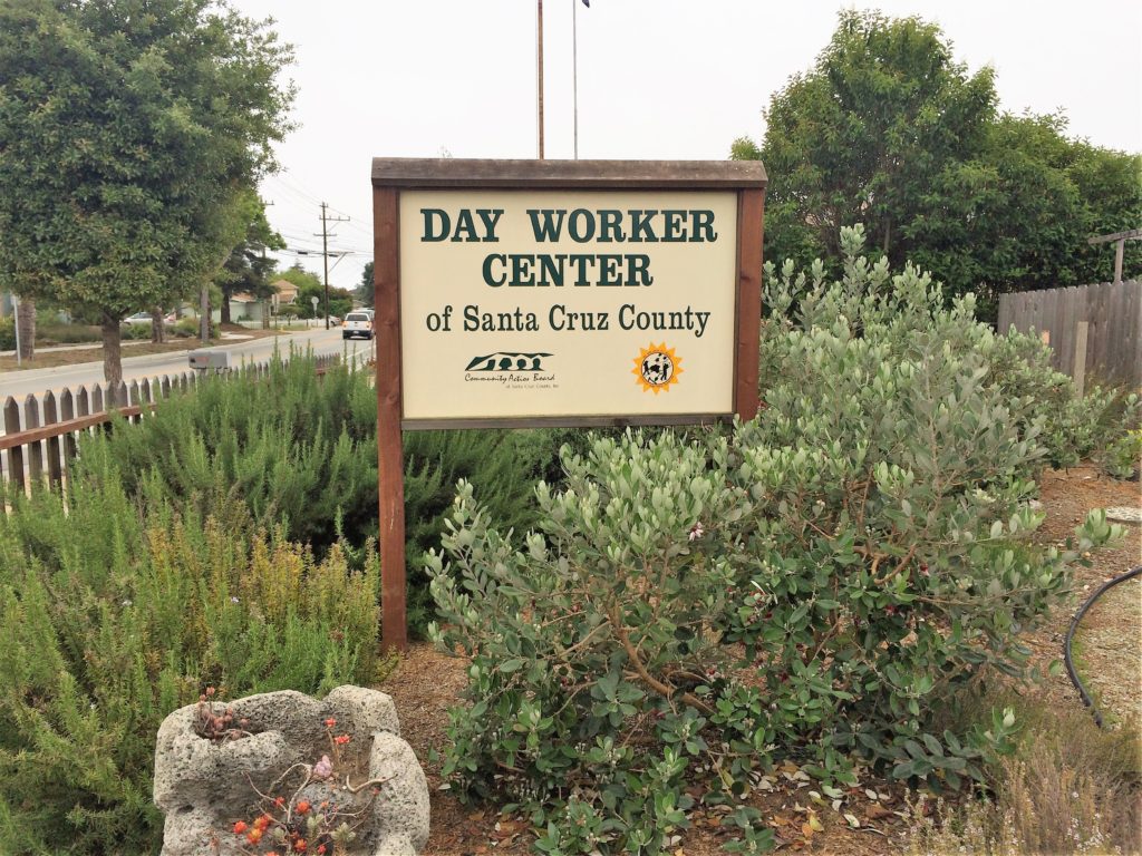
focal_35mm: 29
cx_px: 571
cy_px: 428
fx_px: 957
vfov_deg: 48.2
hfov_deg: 61.7
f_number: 2.2
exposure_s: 1/436
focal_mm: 4.15
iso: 32
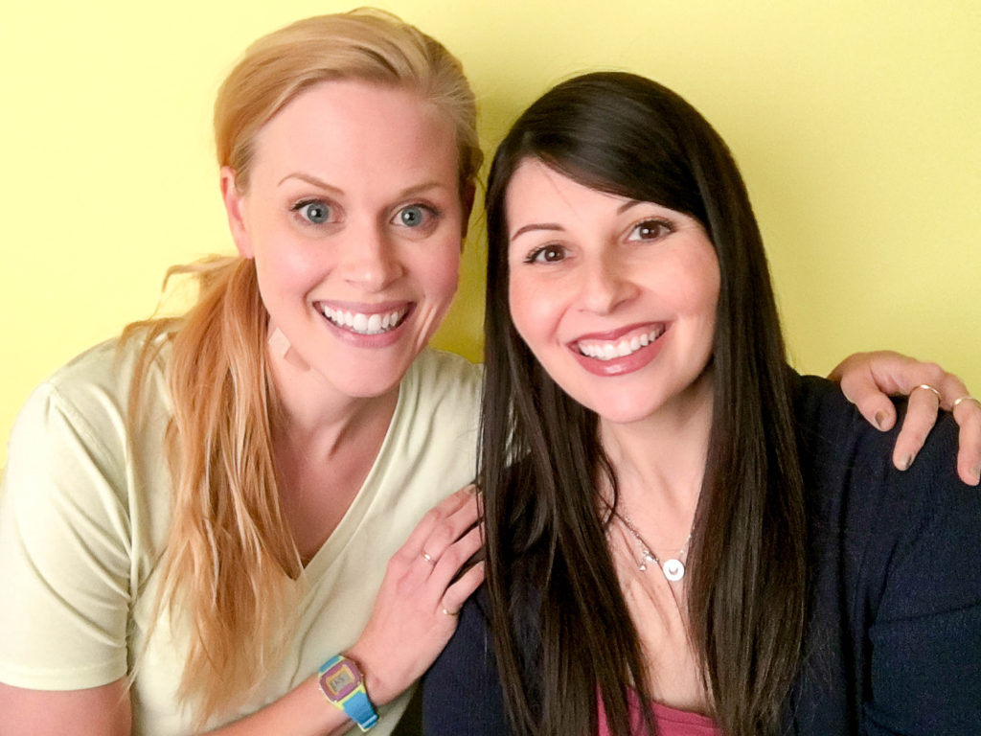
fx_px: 879
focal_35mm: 31
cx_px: 490
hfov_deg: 58.4
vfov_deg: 45.4
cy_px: 368
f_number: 2.2
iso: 80
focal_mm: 2.65
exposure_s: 1/15
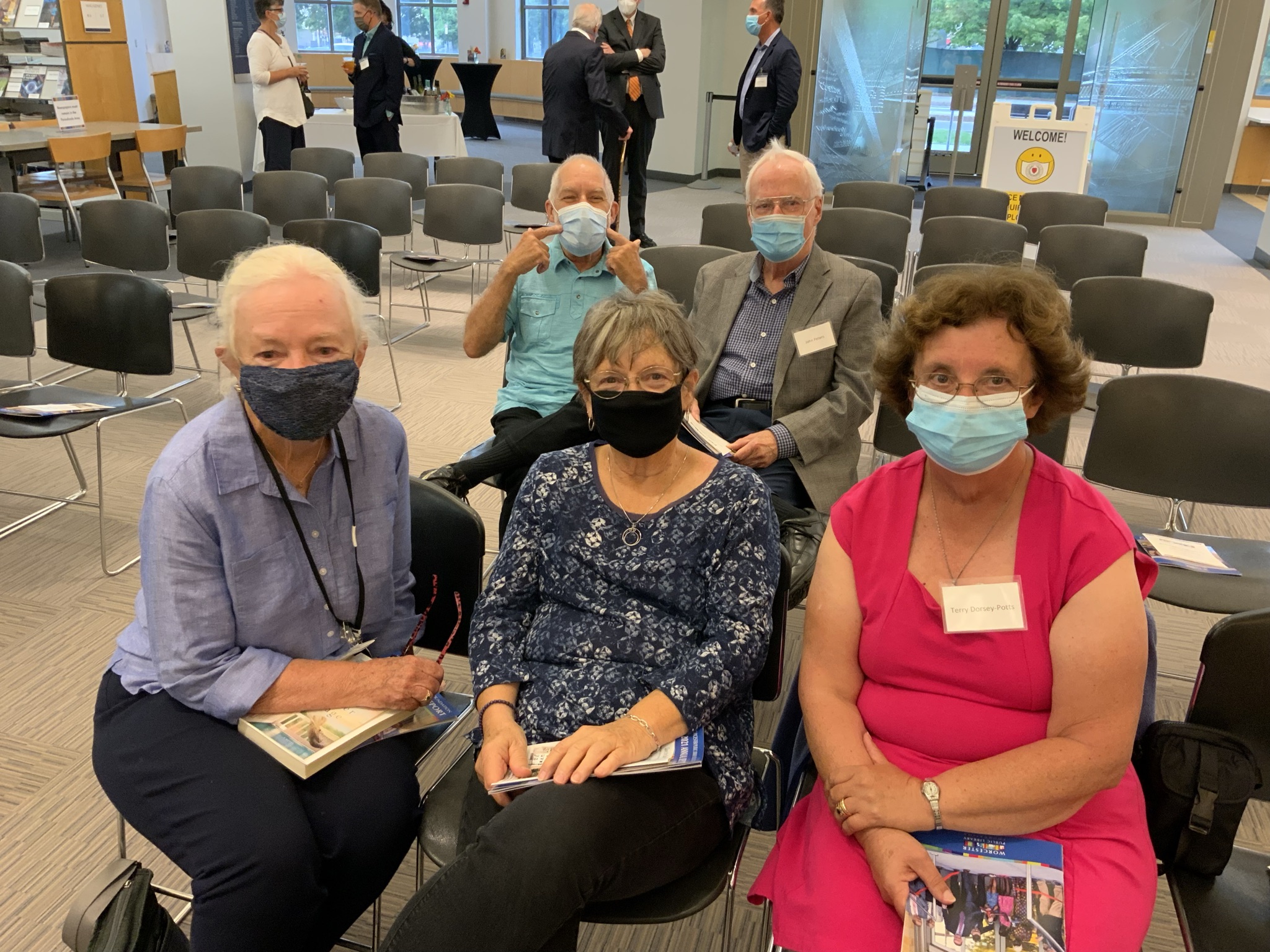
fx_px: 1064
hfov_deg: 61.7
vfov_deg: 48.2
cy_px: 476
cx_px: 635
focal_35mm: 29
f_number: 1.8
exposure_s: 1/60
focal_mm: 3
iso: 160
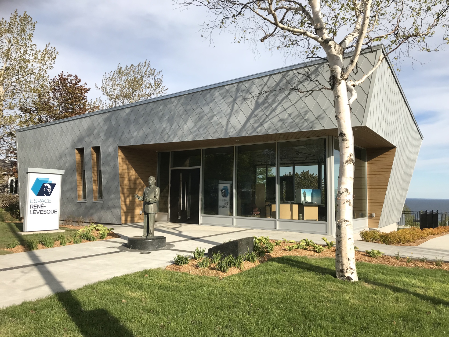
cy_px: 168
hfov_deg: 63.4
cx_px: 224
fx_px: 363
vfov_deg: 49.7
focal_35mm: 28
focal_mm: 3.99
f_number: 1.8
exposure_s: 1/1597
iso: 20
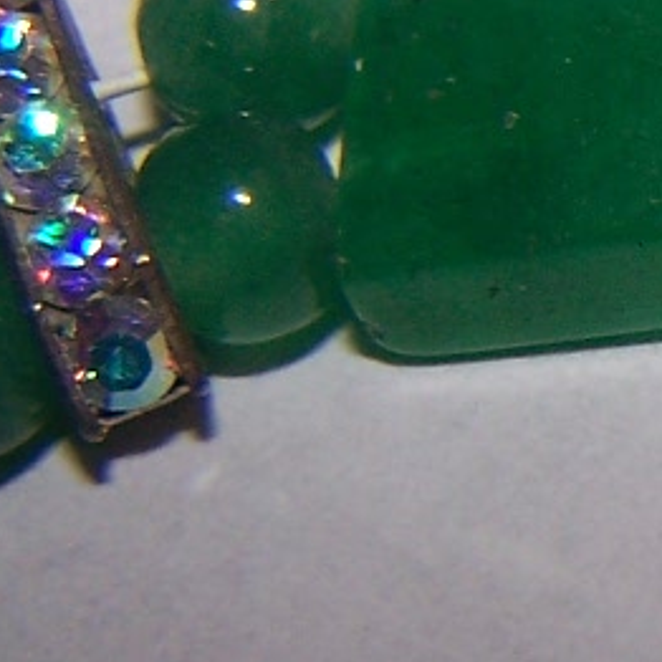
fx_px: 4306
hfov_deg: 8.1
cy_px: 417
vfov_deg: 8.8
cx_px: 1625
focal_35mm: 199
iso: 80
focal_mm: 6.3
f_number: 2.8
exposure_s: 1/60
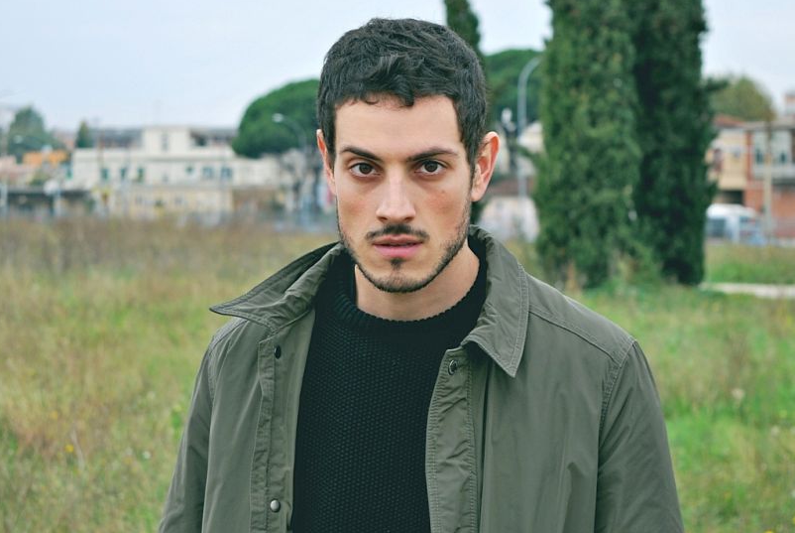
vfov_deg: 14.8
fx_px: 2047
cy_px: 293
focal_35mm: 93
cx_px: 361
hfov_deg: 22.0
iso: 200
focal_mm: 55
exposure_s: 1/80
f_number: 5.6
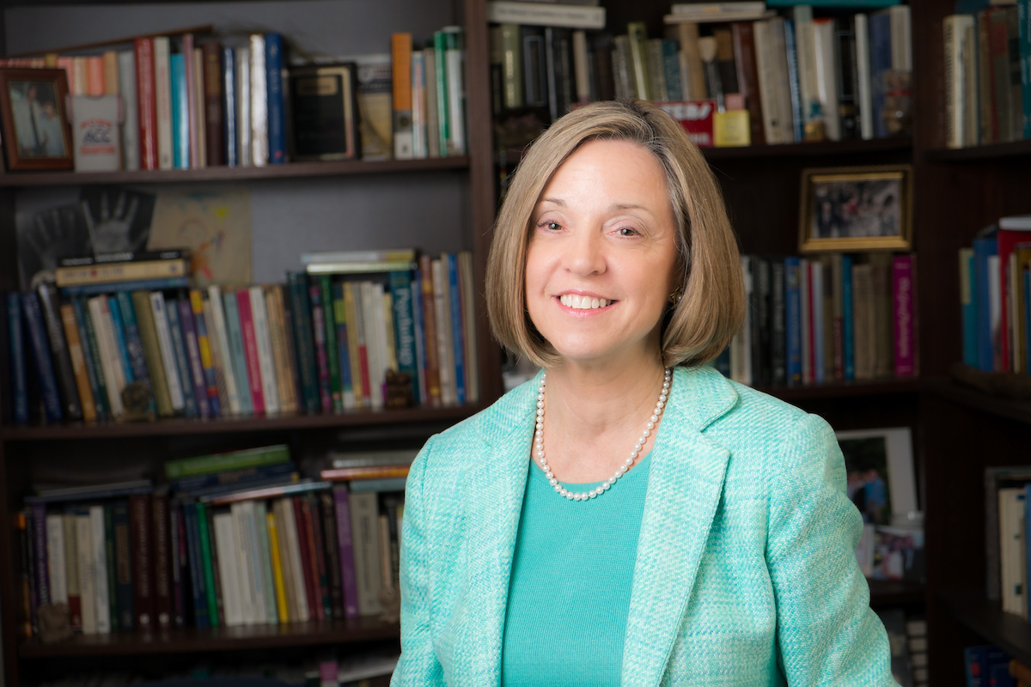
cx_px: 516
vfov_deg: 19.7
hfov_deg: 29.2
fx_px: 1976
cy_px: 344
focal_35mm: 69
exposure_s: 1/125
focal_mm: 46.3
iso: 400
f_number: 4
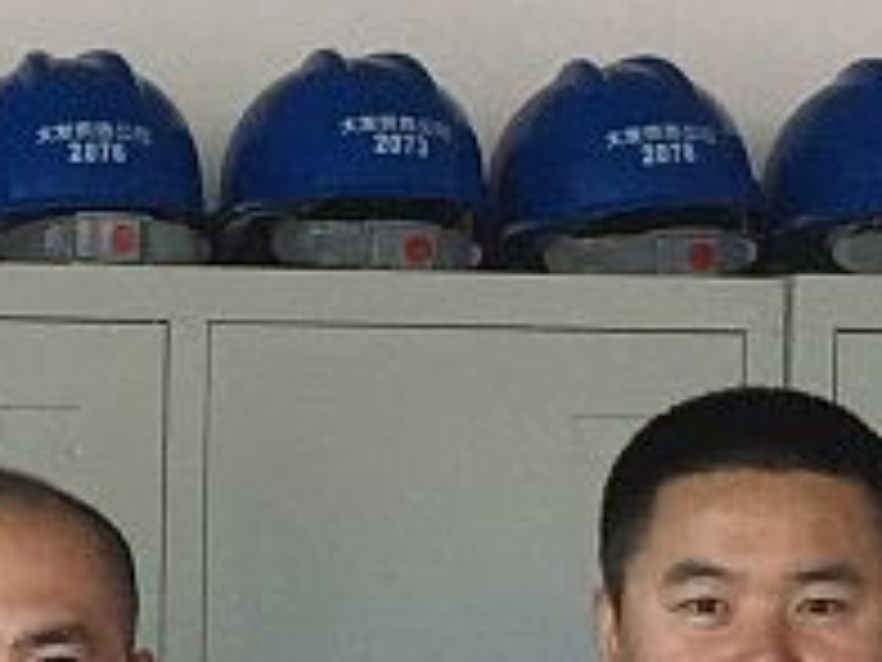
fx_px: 4535
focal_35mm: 178
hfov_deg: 10.7
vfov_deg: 8.3
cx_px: -423
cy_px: 423
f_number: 2.2
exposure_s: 1/33
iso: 160
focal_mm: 4.15
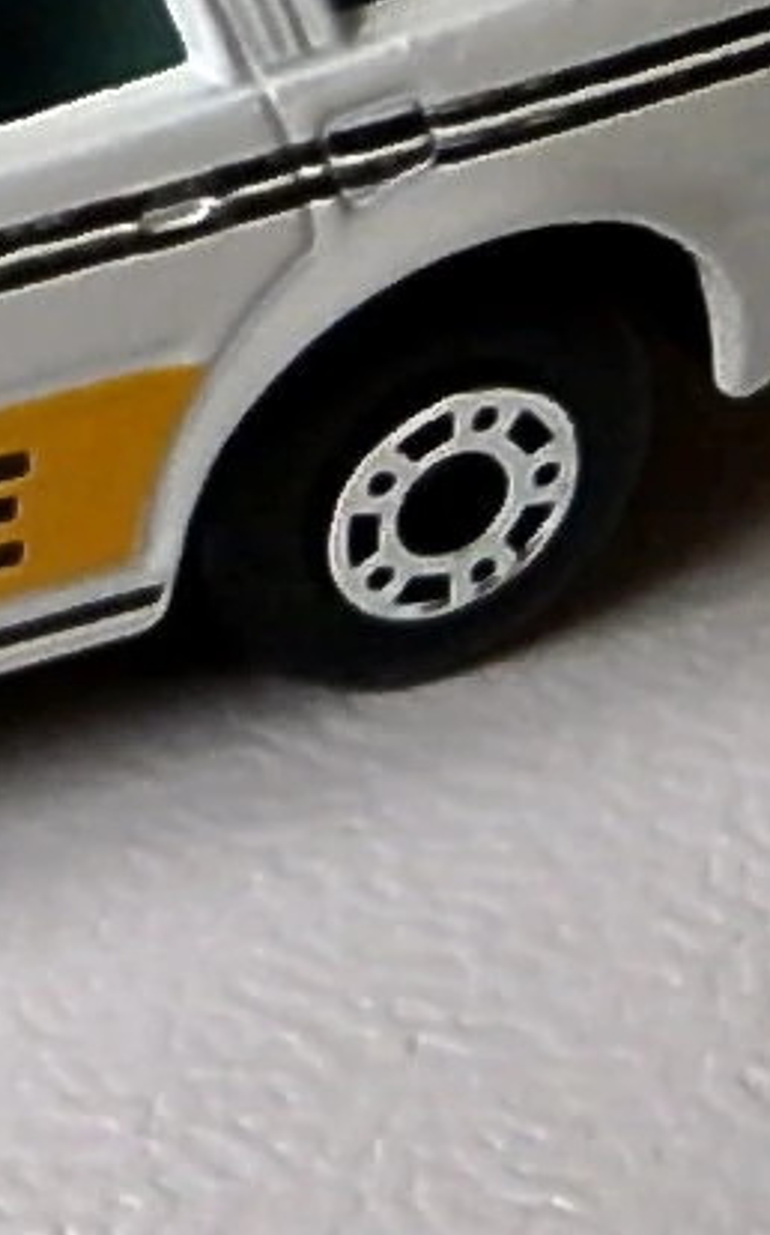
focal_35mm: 190
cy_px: 279
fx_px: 6393
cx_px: -679
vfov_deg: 11.0
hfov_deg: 6.7
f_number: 3.4
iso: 200
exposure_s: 1/60
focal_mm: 8.3
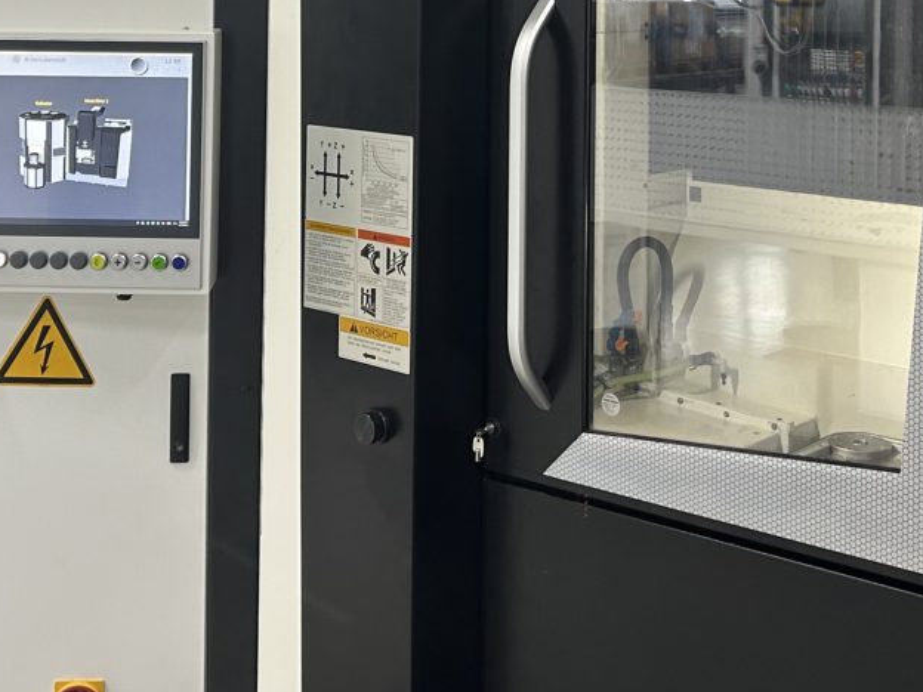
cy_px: -52
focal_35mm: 64
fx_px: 1706
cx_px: 500
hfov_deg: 30.3
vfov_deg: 21.8
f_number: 1.5
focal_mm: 5.7
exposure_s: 1/59
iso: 100
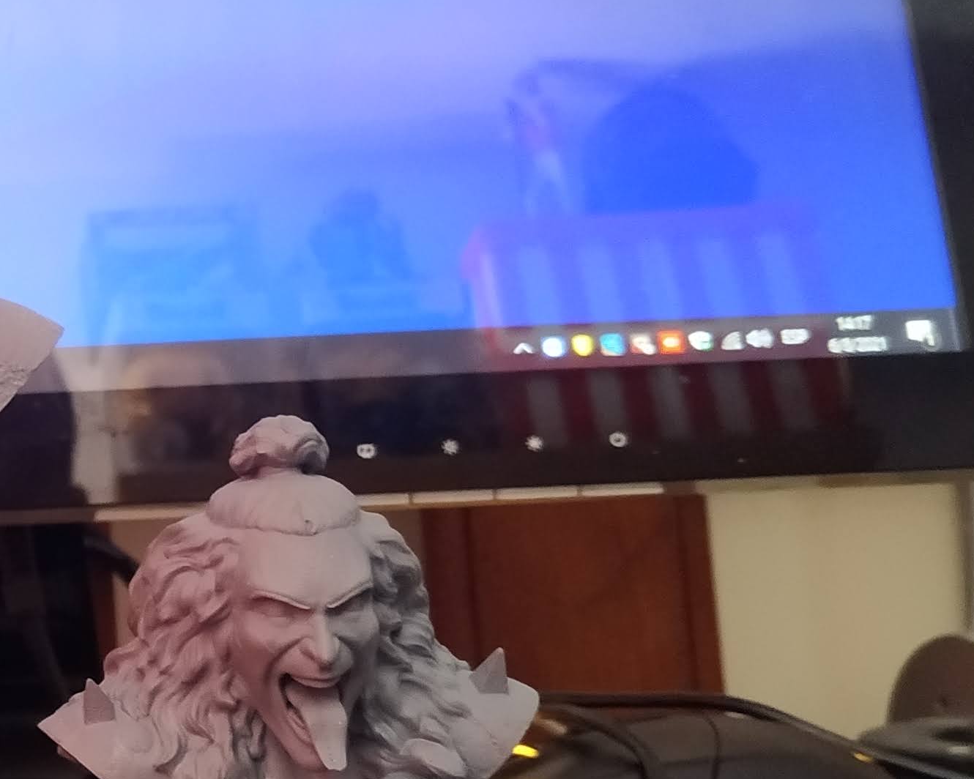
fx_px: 2047
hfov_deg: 24.0
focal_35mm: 71
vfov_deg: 21.5
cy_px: 472
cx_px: -235
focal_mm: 3.94
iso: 1000
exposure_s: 1/13
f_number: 1.9
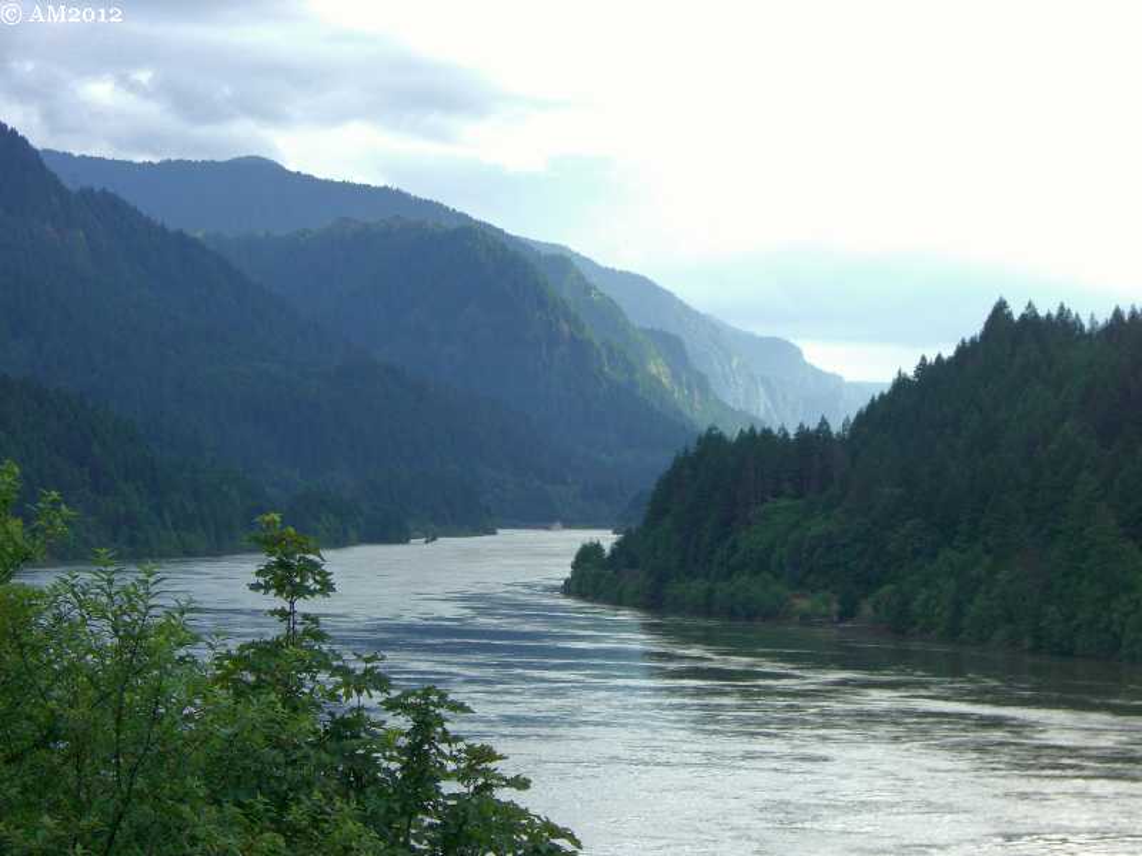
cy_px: 428
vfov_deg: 13.0
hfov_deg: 17.3
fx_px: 3761
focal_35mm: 114
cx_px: 571
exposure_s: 1/160
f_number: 5.4
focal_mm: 23.7
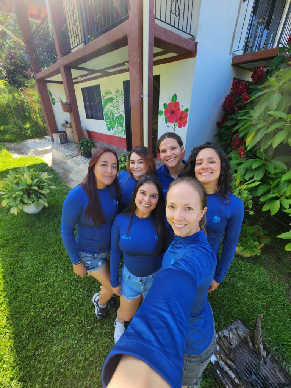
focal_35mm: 13
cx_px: 146
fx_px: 146
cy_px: 194
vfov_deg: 106.2
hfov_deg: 89.9
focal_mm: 2.2
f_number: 2.2
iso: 50
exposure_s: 1/362
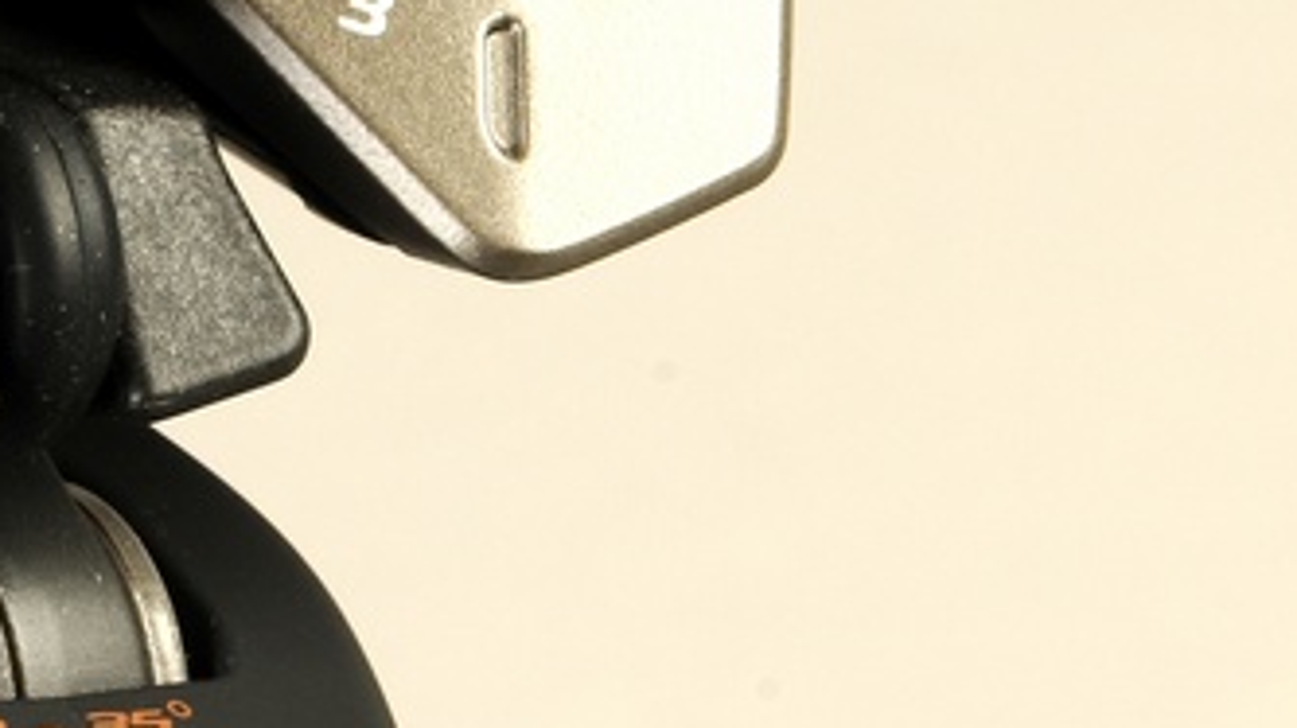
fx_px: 8629
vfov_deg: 4.8
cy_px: 436
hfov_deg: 8.4
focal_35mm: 251
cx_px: -518
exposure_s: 1/80
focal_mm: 52
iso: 200
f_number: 18
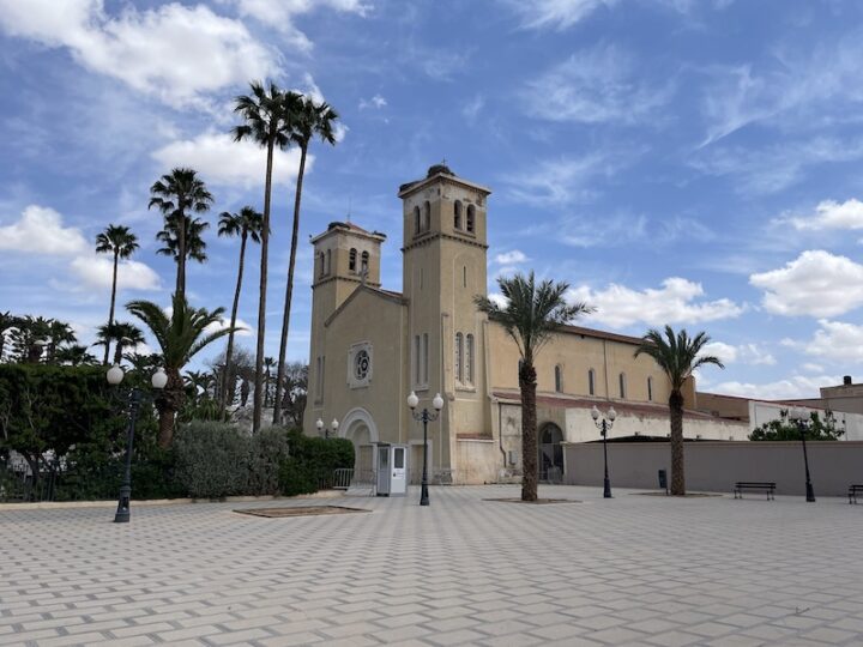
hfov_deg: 67.3
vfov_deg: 53.1
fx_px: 648
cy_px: 324
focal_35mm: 26
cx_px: 432
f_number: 1.6
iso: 32
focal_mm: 4.2
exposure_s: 1/4651
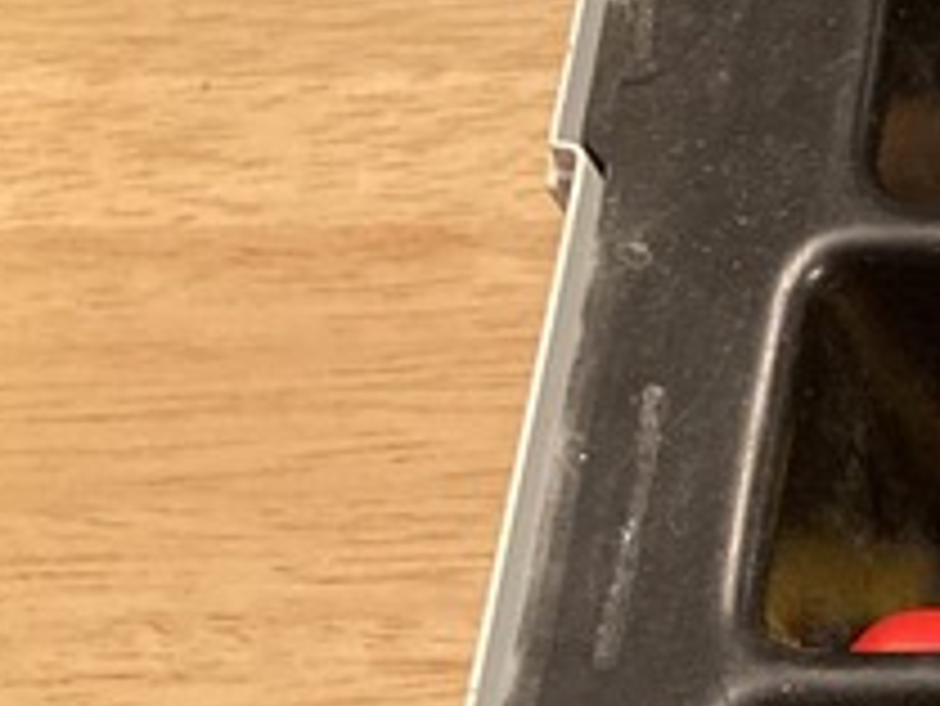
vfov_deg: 10.4
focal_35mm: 137
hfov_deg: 11.8
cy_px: 1120
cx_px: 2235
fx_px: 3722
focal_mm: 3.99
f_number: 1.8
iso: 250
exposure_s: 1/40
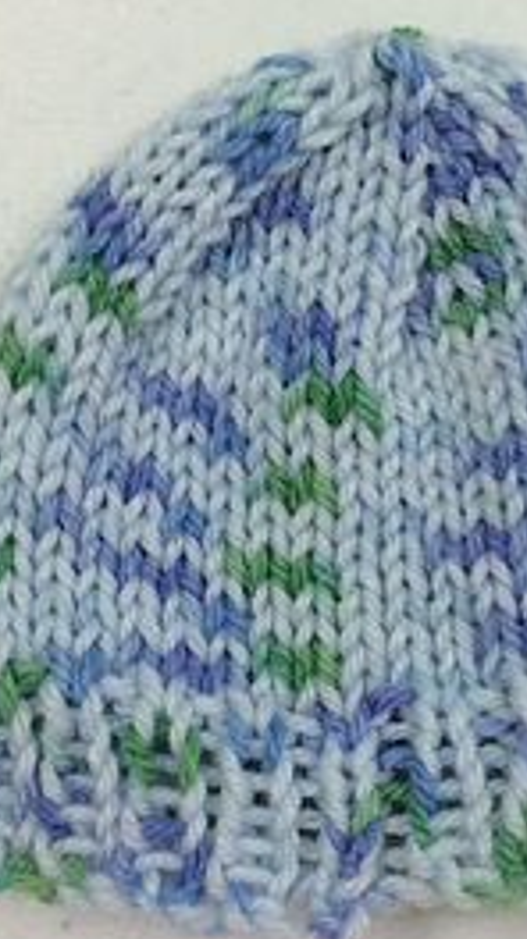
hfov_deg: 19.3
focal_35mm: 62
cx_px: 354
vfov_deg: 33.9
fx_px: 1544
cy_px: 459
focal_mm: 4.12
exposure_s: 1/60
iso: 50
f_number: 2.2
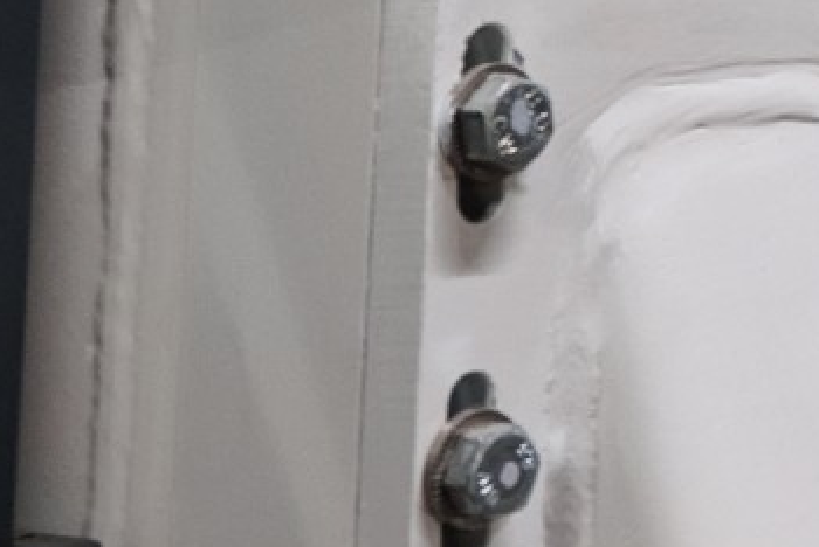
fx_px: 4514
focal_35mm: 198
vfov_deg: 6.3
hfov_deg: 8.9
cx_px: 2279
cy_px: -1165
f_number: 4
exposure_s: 1/125
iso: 1600
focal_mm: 30.5
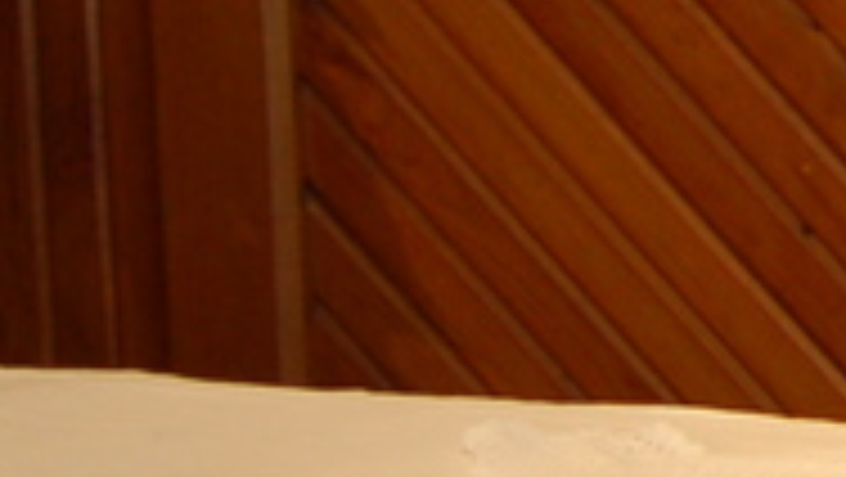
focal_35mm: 226
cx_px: 2477
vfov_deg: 5.4
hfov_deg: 8.2
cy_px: 108
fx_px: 5079
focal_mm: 23
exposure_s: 1/60
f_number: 4
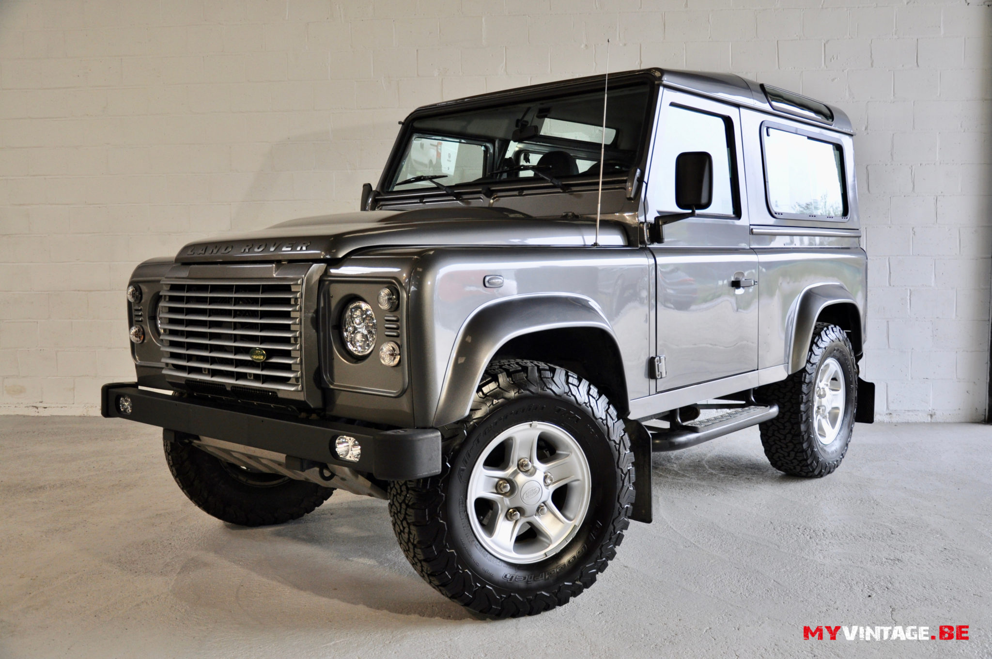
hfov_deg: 57.3
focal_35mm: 33
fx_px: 908
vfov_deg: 39.9
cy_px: 330
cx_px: 496
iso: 400
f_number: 4
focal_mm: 22
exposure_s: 1/60
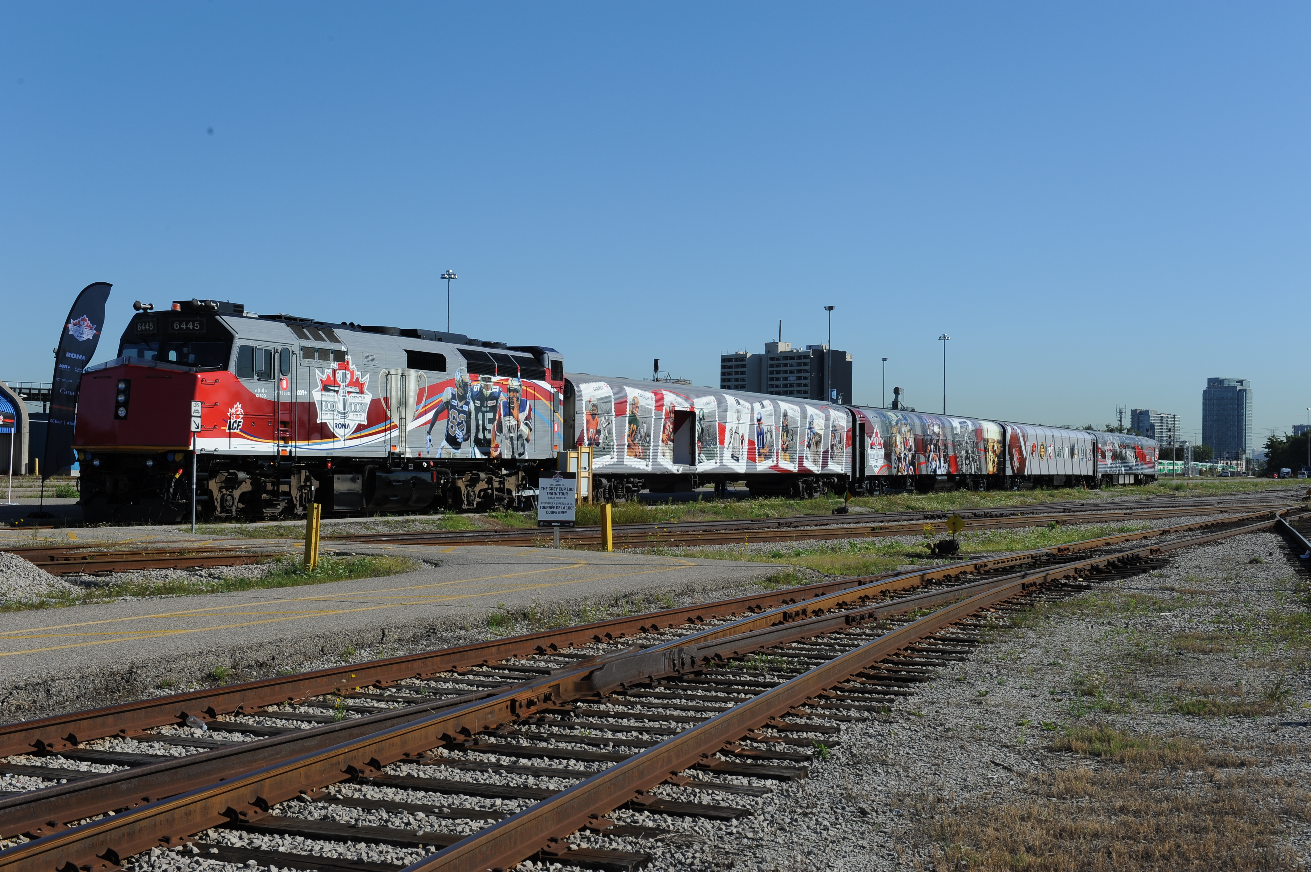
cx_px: 656
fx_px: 1747
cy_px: 436
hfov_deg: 41.1
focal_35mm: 48
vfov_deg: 28.0
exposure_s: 1/250
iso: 200
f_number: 13
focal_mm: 48
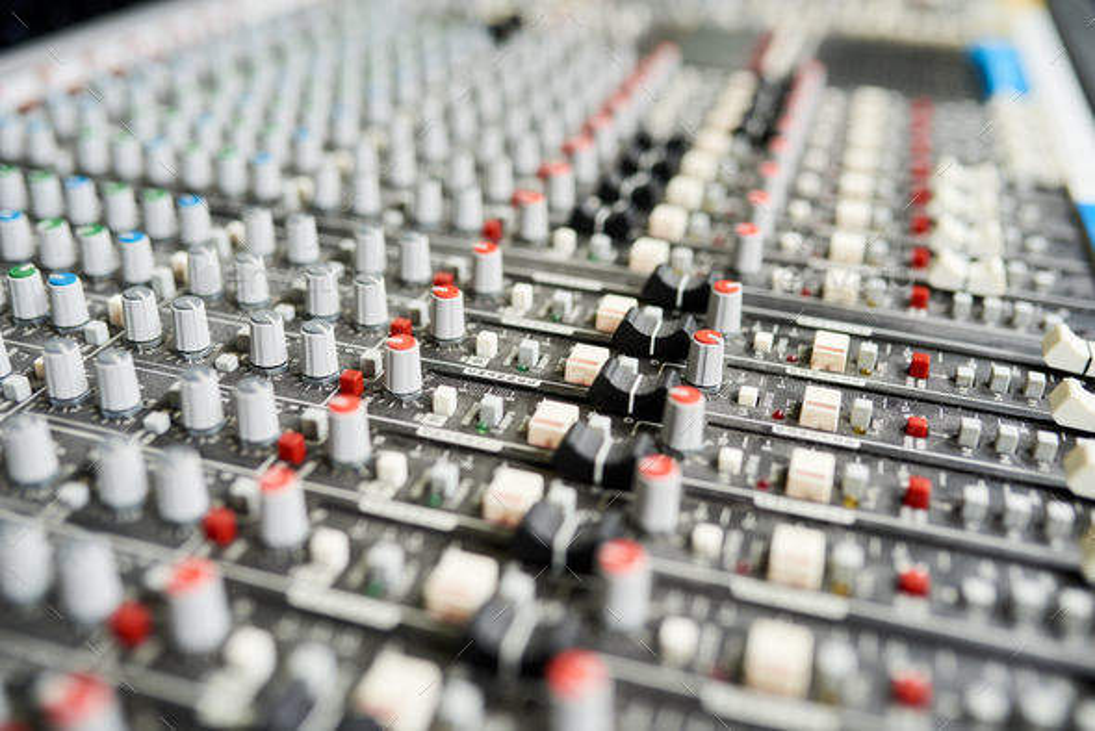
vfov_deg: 37.9
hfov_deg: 54.4
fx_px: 1065
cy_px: 366
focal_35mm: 35
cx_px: 548
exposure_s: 1/160
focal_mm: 35
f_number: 2.5
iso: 400
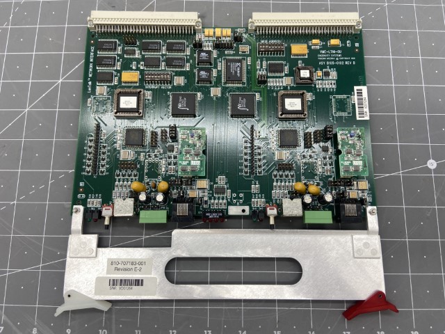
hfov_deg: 67.3
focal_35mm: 26
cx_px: 222
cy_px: 167
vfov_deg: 53.1
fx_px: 334
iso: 40
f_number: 1.8
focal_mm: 4.25
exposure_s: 1/120
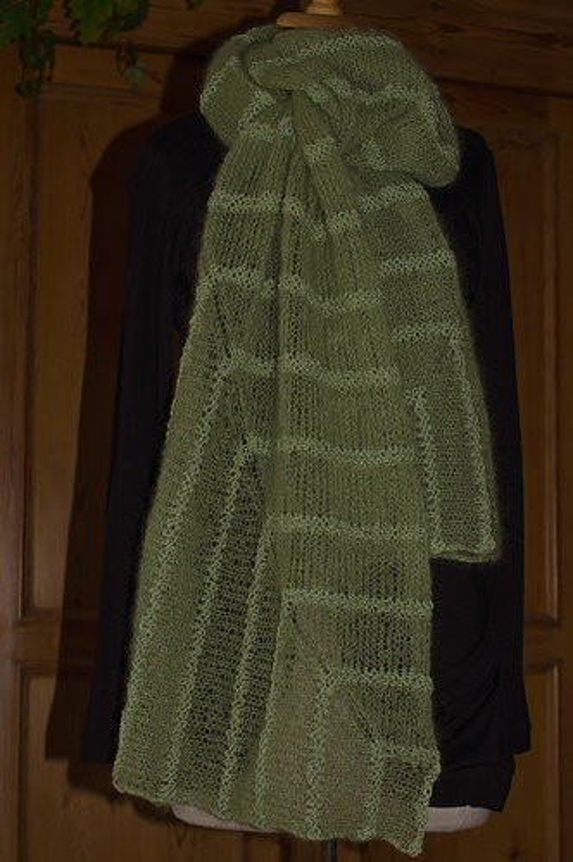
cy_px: 431
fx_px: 1795
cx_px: 286
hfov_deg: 18.1
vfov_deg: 27.0
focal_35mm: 75
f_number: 5.6
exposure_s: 1/80
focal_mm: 50
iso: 100
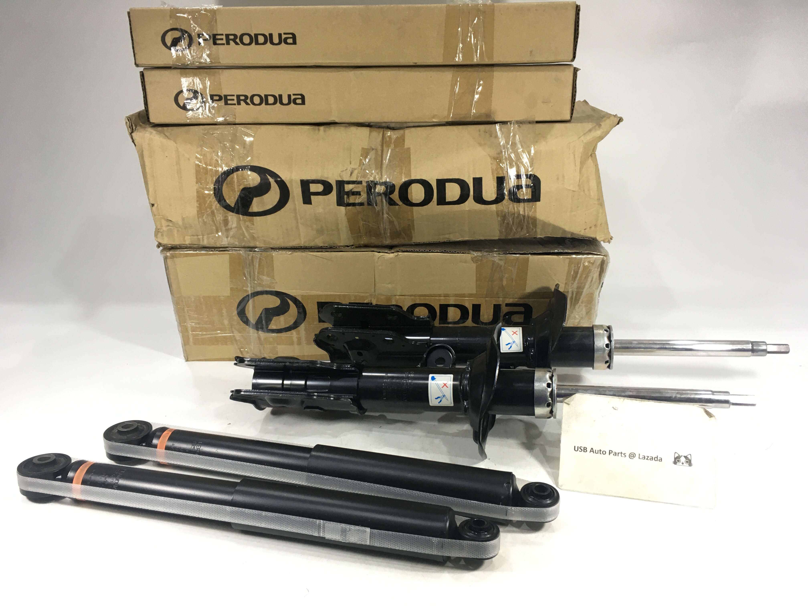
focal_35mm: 29
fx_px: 677
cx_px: 404
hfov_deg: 61.7
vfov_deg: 48.2
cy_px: 303
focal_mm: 4.15
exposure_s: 1/33
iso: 64
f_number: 2.2
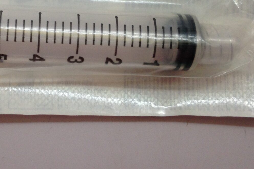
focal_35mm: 71
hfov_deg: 28.0
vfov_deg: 18.8
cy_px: 13
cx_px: 57
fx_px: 501
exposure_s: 1/120
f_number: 2.4
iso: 80
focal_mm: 4.12
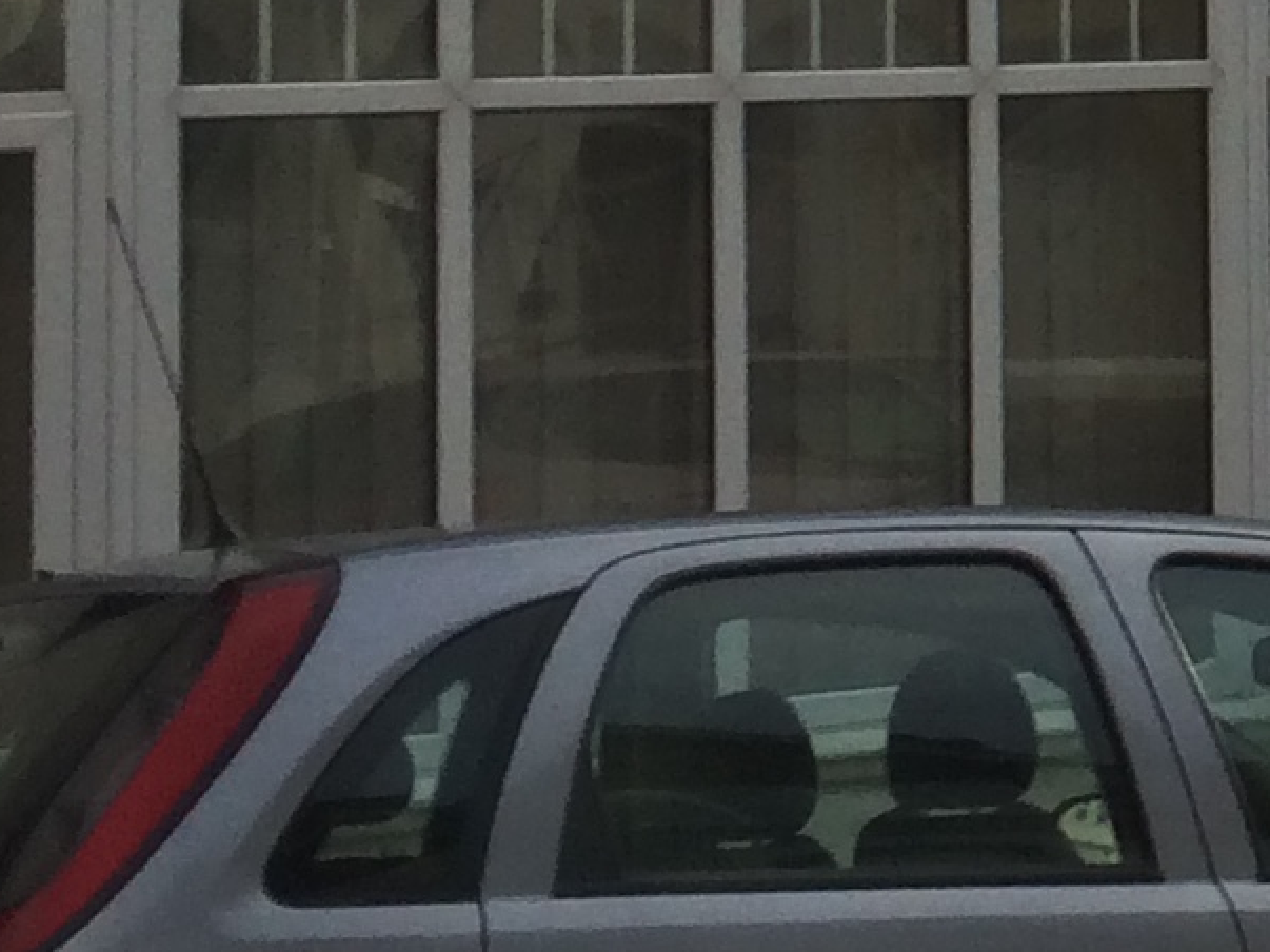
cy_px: -406
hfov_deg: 11.4
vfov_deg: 9.2
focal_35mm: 157
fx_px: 5759
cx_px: 2529
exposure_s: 1/1953
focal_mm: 4.15
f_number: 2.2
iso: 32
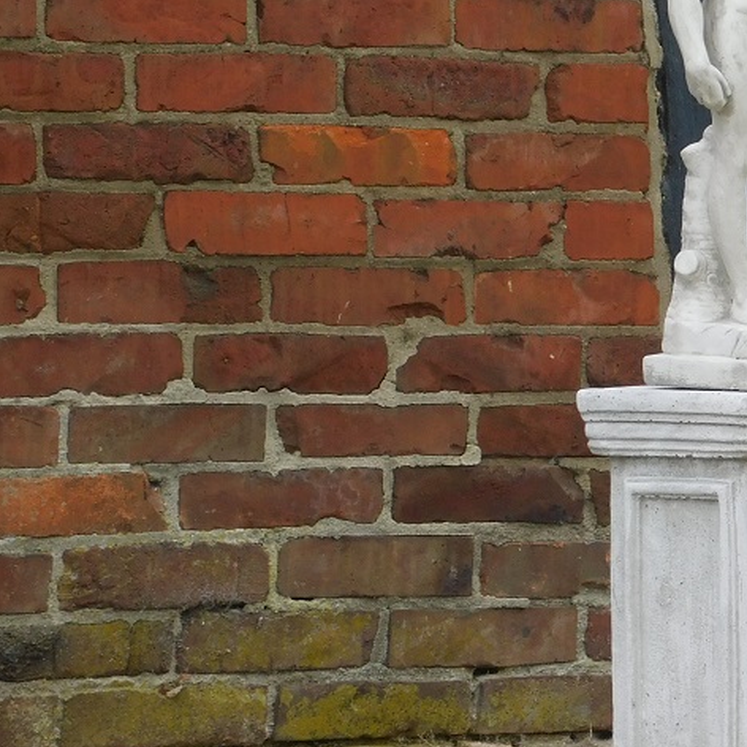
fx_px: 7056
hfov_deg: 6.0
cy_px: 301
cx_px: 775
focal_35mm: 289
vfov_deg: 6.1
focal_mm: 23.7
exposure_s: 1/200
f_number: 5
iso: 125
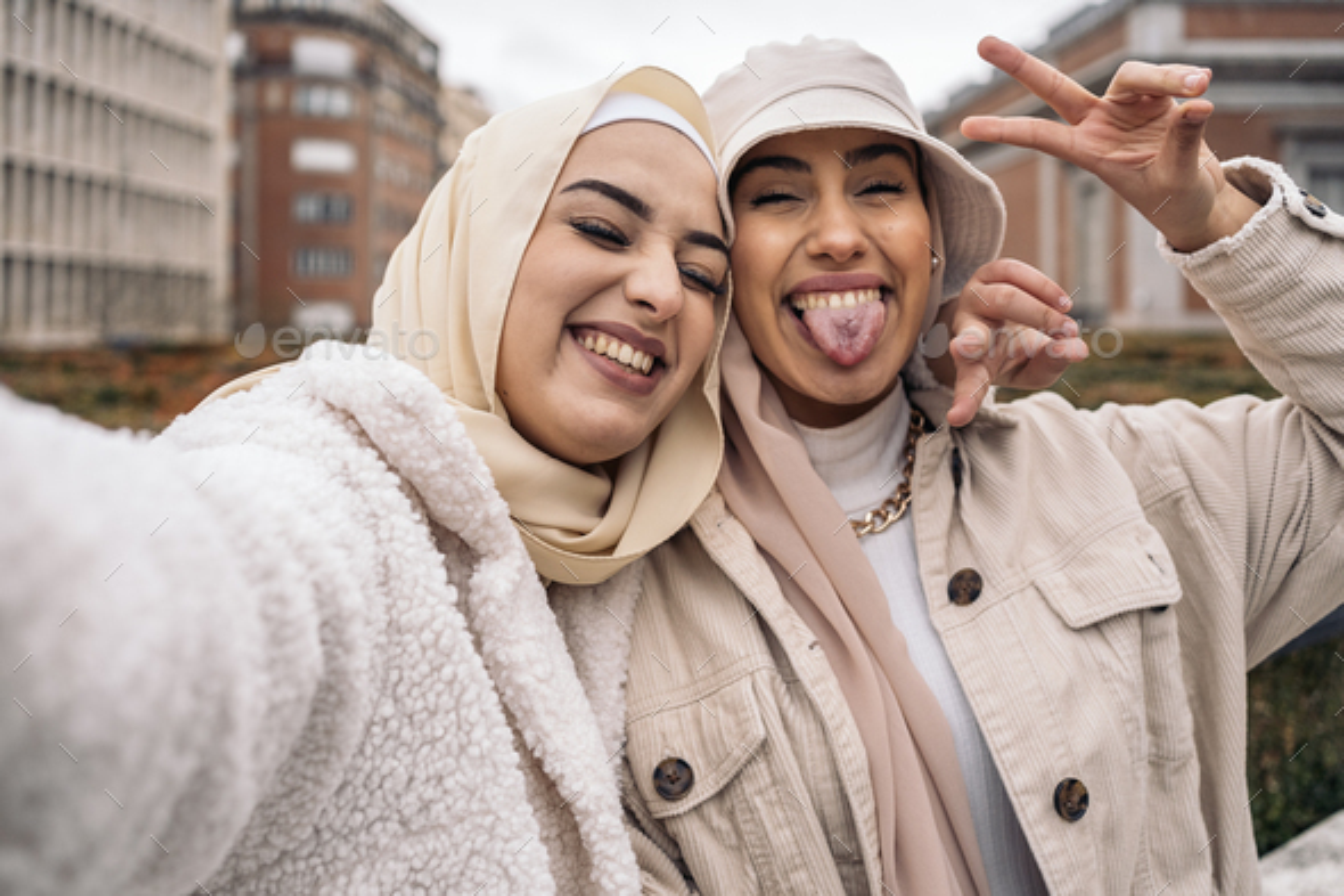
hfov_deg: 54.4
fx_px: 1306
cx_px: 672
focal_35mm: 35
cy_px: 448
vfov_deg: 37.8
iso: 400
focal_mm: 35
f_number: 3.5
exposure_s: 1/320
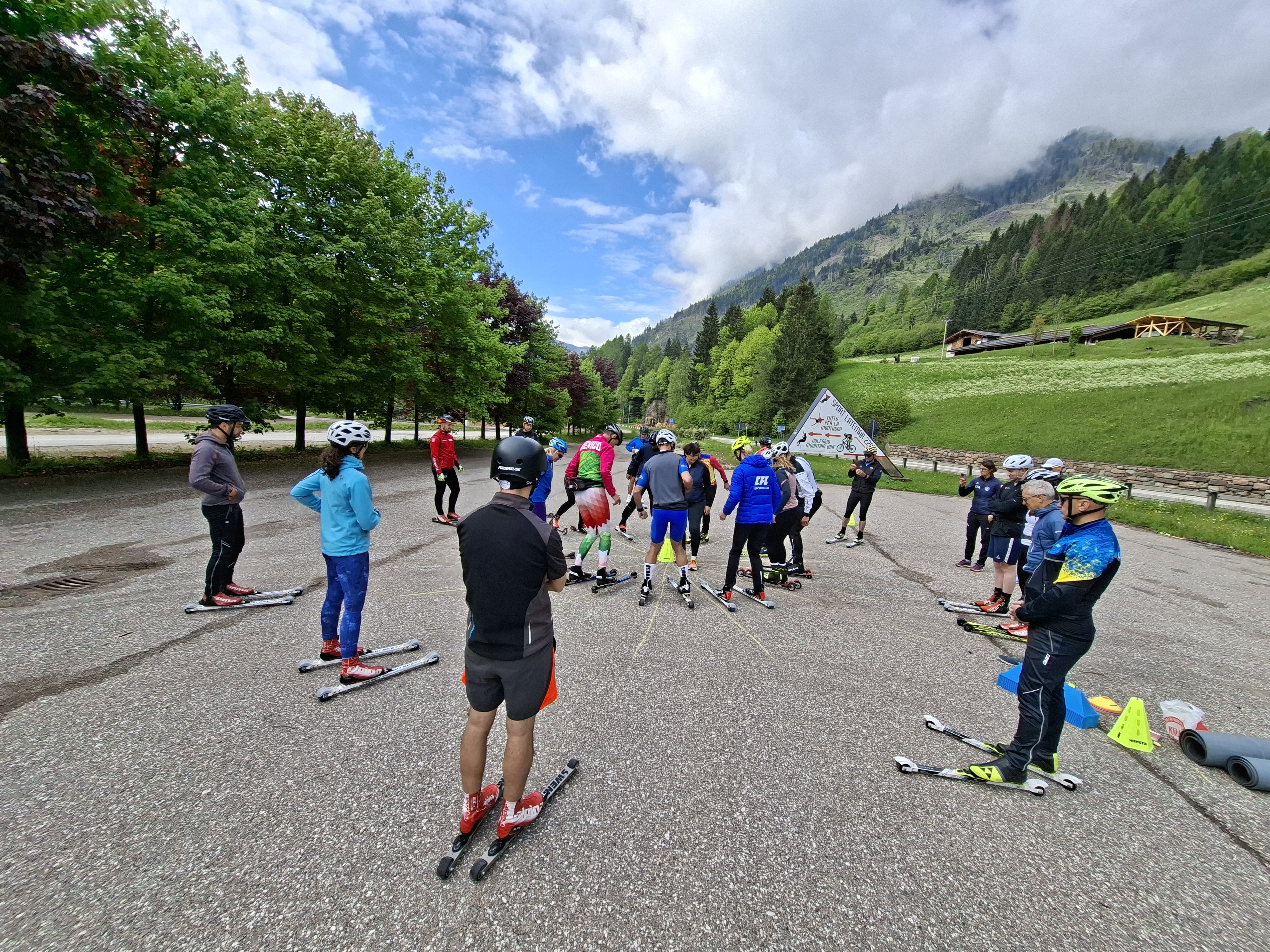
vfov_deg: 89.9
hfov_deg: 106.2
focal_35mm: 13
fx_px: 477
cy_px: 476
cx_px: 635
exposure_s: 1/956
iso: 40
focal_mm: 1.74
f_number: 2.2
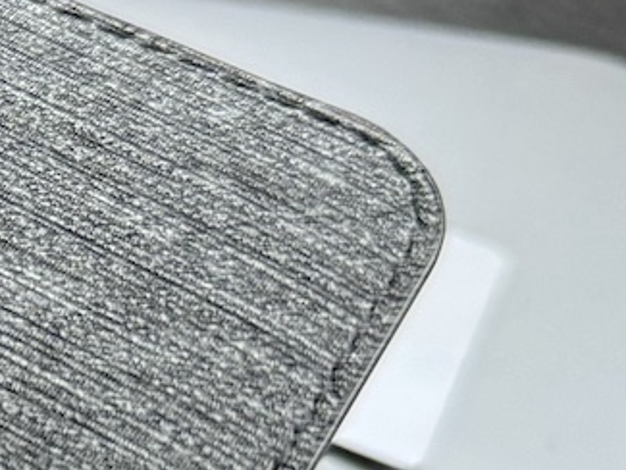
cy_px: 326
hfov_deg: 12.1
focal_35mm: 133
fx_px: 2406
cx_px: -846
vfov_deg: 11.1
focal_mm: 6.86
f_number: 1.78
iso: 200
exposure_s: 1/60
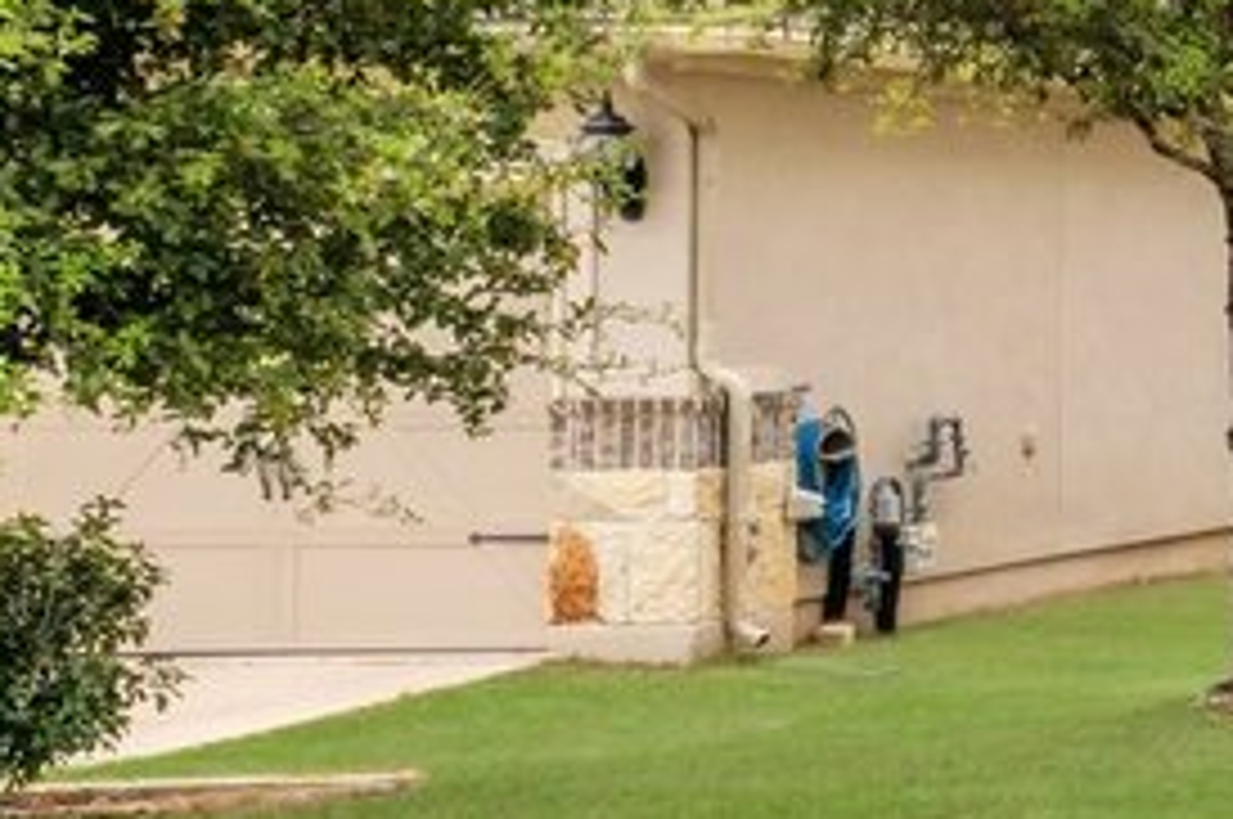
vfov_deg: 15.7
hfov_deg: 13.7
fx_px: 2961
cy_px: 351
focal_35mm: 87
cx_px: 3182
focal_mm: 14.6
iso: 125
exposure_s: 1/160
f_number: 10
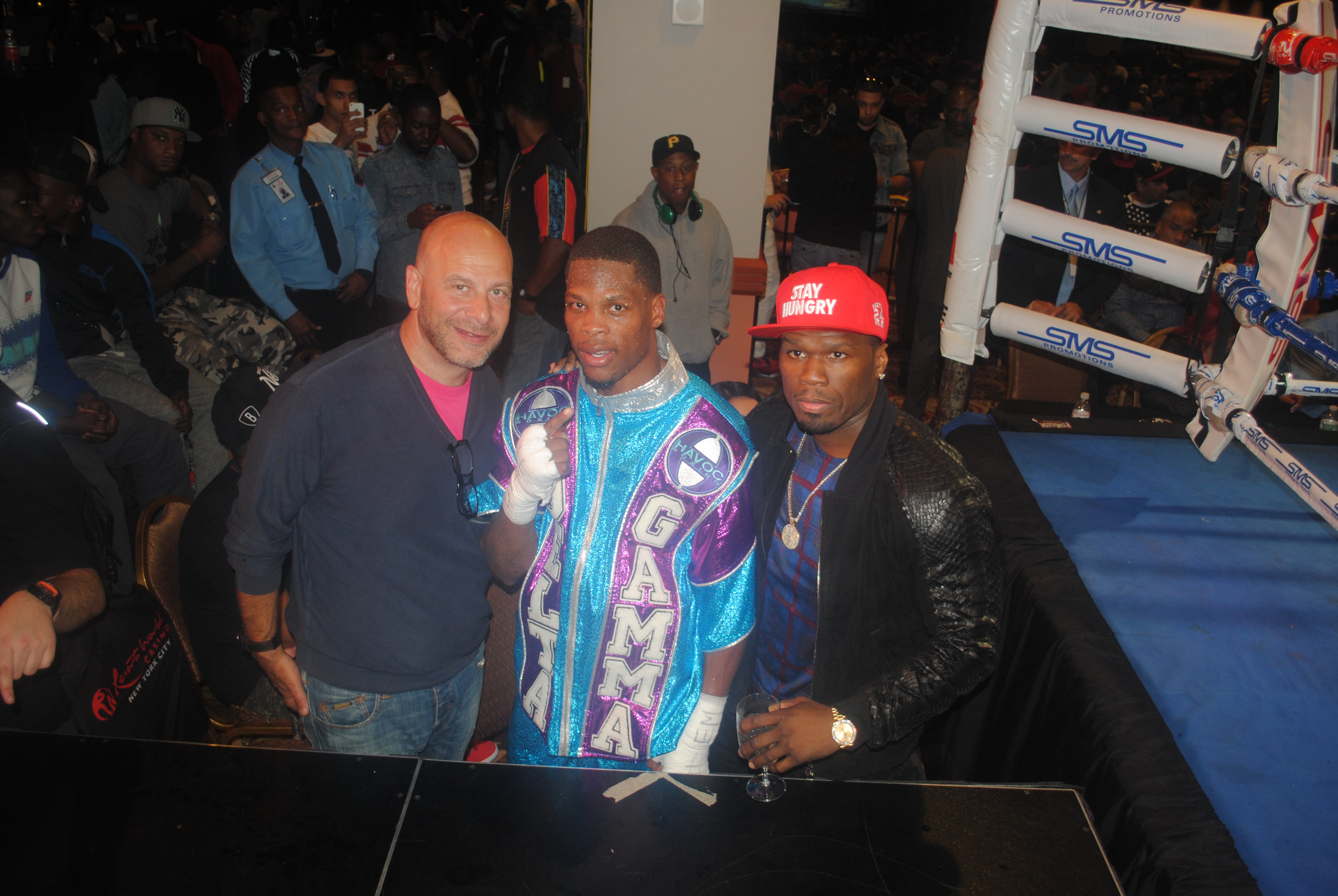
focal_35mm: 30
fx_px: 1116
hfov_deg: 61.9
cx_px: 669
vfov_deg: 43.7
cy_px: 448
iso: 200
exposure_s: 1/60
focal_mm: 20
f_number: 3.8
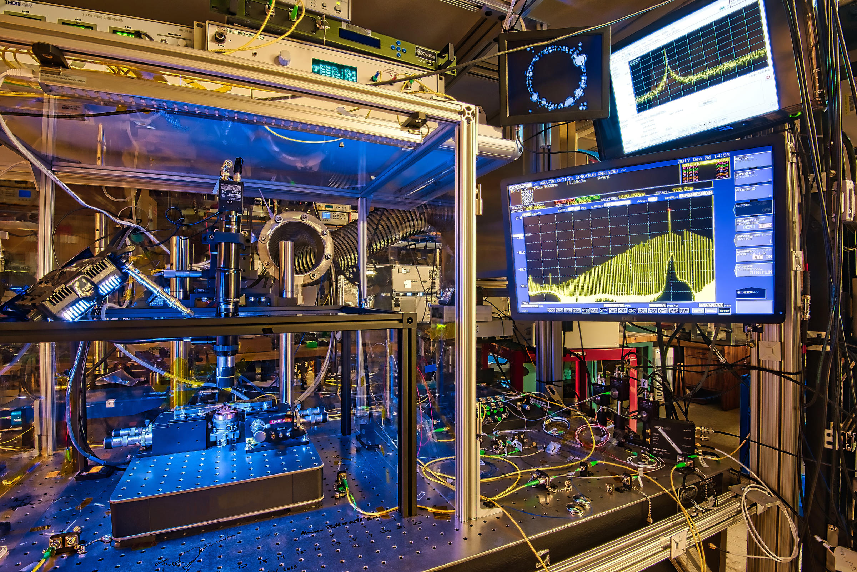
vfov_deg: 70.5
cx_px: 428
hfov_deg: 93.3
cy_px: 286
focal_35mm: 17
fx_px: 405
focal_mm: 17
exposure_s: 1/1.6
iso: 500
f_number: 14
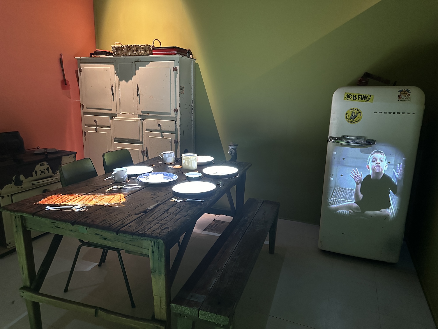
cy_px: 164
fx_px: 304
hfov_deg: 71.6
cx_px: 219
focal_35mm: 24
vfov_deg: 56.8
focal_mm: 6.86
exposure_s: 1/50
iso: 640
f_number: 1.78
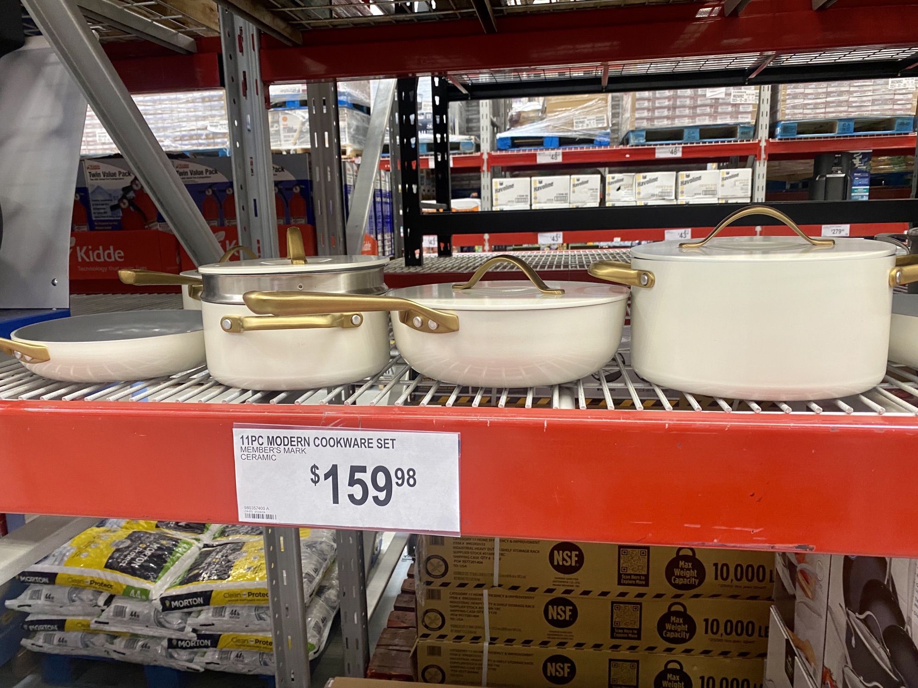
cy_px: 344
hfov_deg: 67.3
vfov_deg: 53.1
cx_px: 459
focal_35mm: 26
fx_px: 690
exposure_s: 1/60
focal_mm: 4.25
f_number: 1.8
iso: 160
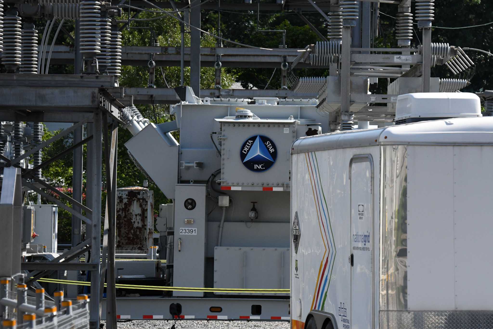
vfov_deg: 7.5
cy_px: 164
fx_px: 2506
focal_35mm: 183
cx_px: 246
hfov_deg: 11.2
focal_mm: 122
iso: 2200
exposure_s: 1/8000
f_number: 6.3
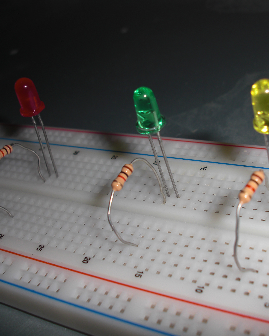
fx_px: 468
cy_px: 168
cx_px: 172
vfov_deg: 39.5
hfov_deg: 31.9
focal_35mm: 47
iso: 50
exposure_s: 1/60
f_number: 7.9
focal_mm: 6.3
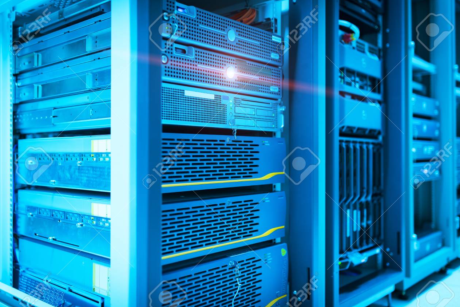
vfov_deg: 36.9
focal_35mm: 36
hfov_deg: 53.1
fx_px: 460
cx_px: 231
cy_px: 151
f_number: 1.8
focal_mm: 35
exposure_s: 1/40
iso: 360
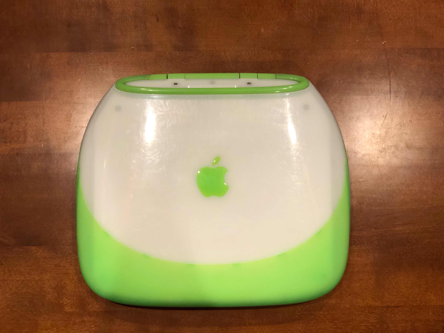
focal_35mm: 52
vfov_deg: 28.0
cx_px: 222
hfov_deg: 36.8
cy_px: 166
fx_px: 667
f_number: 2.4
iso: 100
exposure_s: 1/30
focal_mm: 6
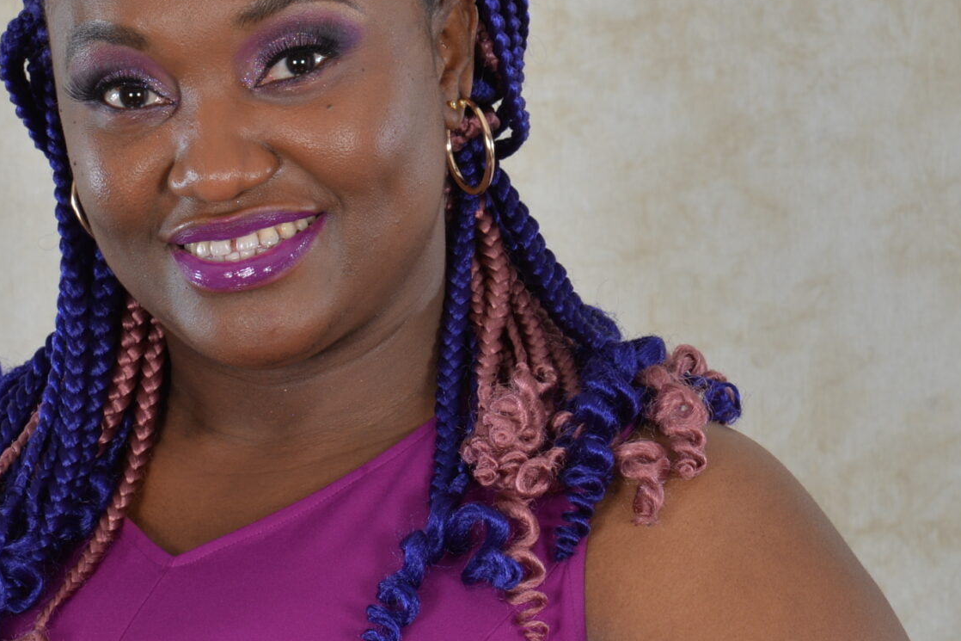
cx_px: 217
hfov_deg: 6.2
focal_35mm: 332
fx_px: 8861
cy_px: 308
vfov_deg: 4.1
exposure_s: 1/160
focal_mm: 145
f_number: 13
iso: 200
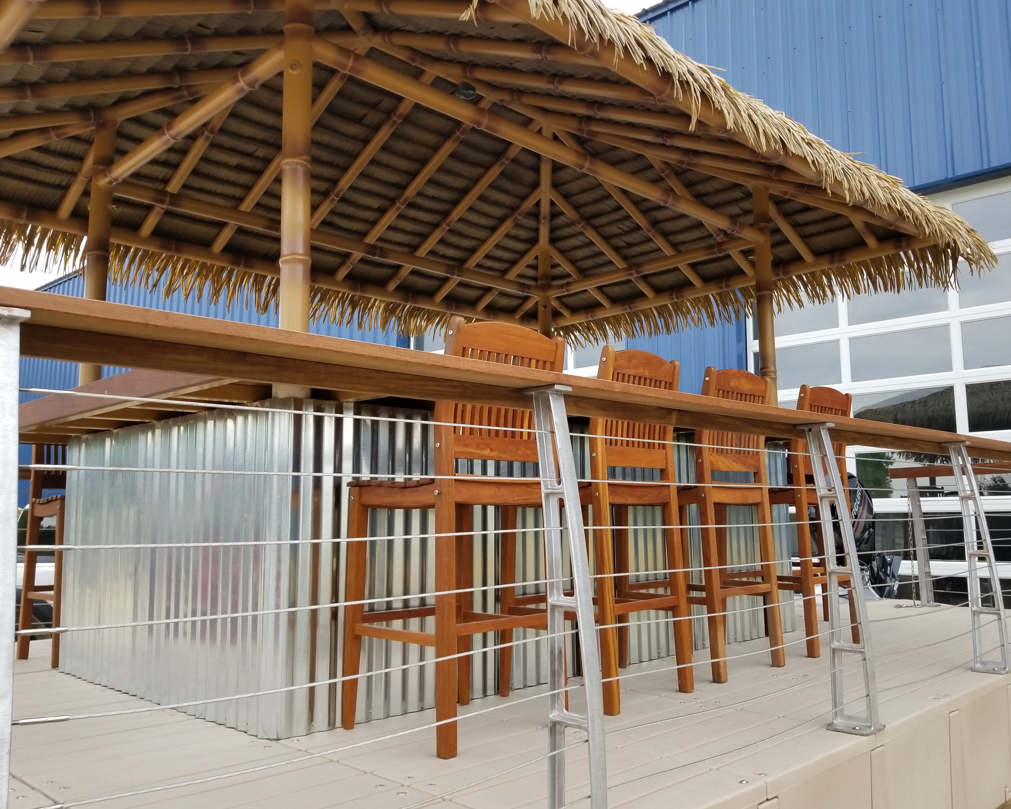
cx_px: 545
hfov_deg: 62.1
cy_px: 401
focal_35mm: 28
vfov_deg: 51.5
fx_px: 838
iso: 50
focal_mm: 4.25
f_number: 1.7
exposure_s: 1/172
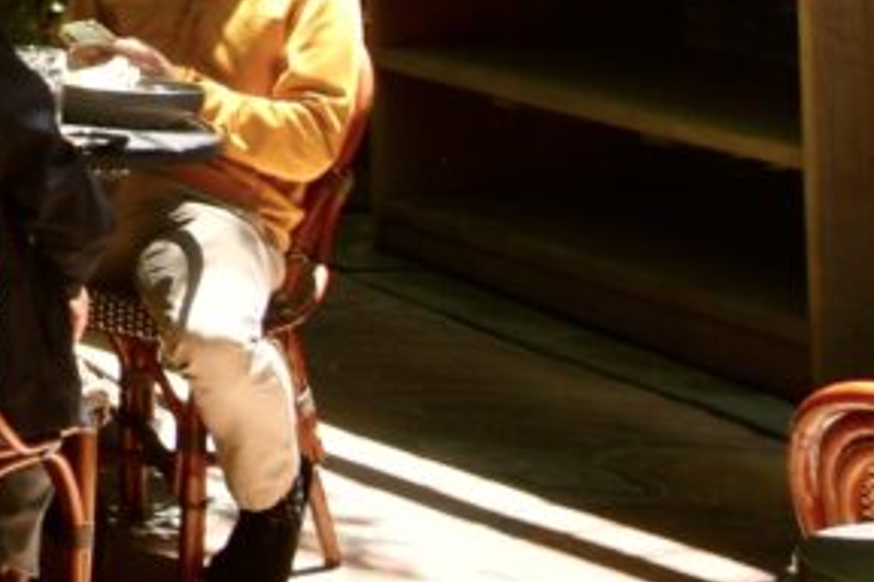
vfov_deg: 6.5
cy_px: -909
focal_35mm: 200
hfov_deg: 9.1
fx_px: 4855
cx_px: -1326
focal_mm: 20
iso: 100
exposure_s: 1/60
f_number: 8
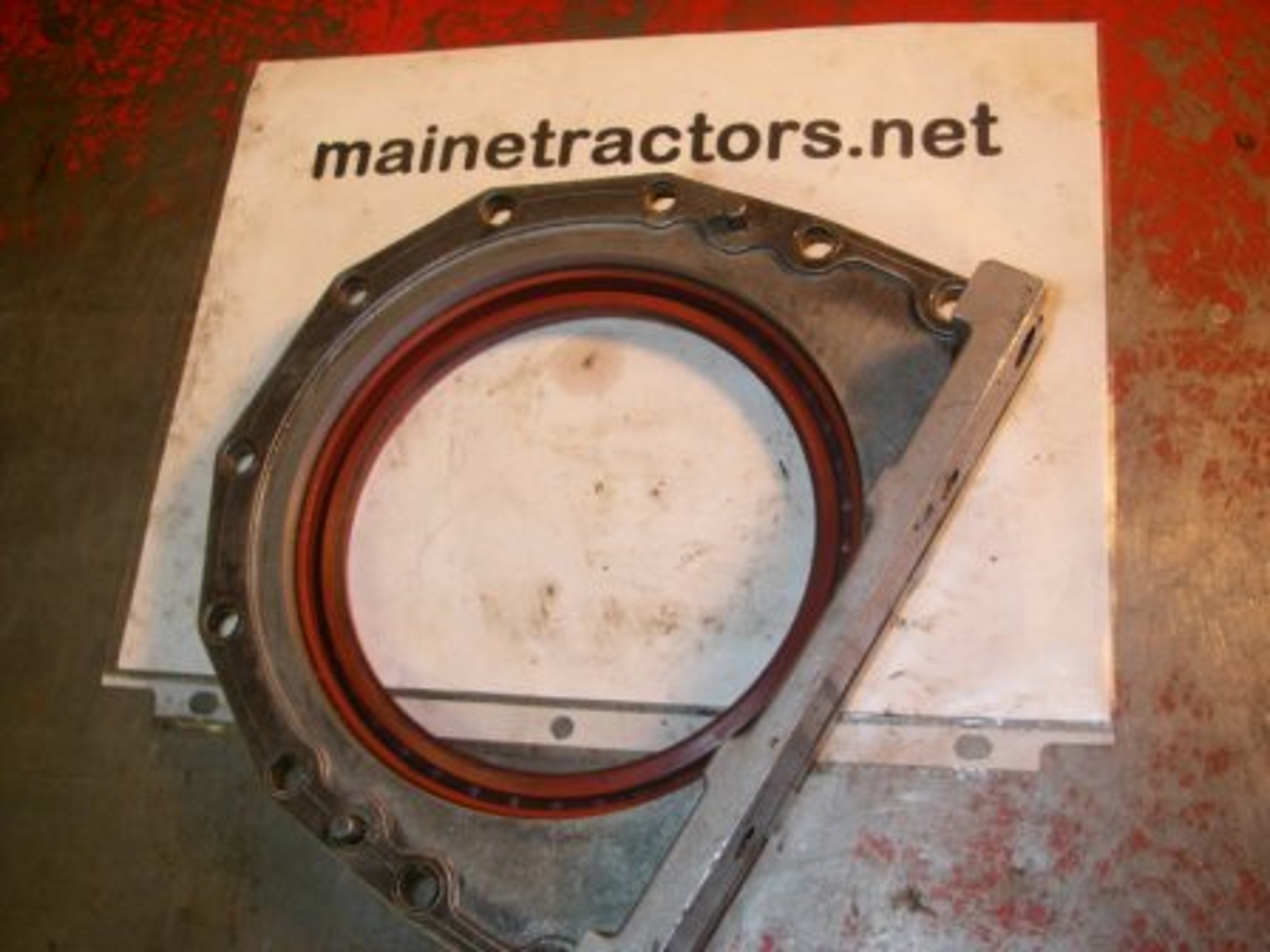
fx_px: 1394
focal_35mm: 38
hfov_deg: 49.0
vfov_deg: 37.7
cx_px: 635
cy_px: 476
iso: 200
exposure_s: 1/40
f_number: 3.3
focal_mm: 6.3
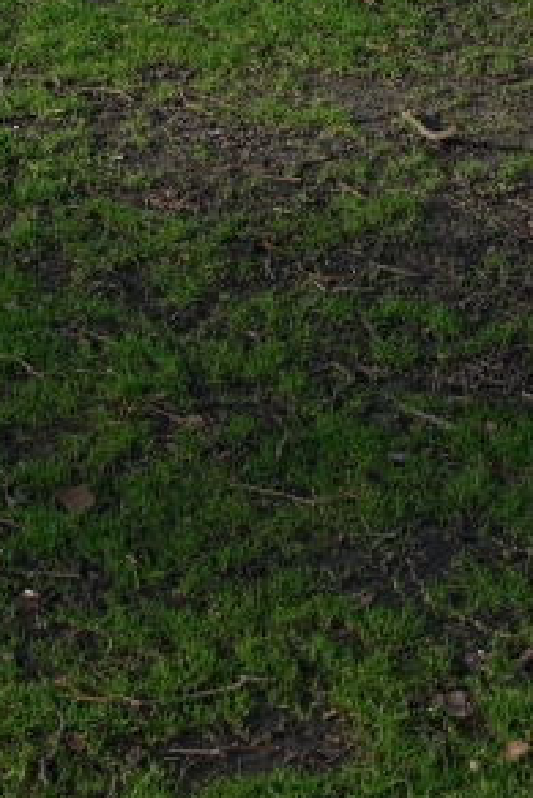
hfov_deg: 11.9
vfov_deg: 15.9
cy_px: -555
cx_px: -83
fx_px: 2506
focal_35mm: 113
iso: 100
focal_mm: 12.04
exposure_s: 1/250
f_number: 3.5
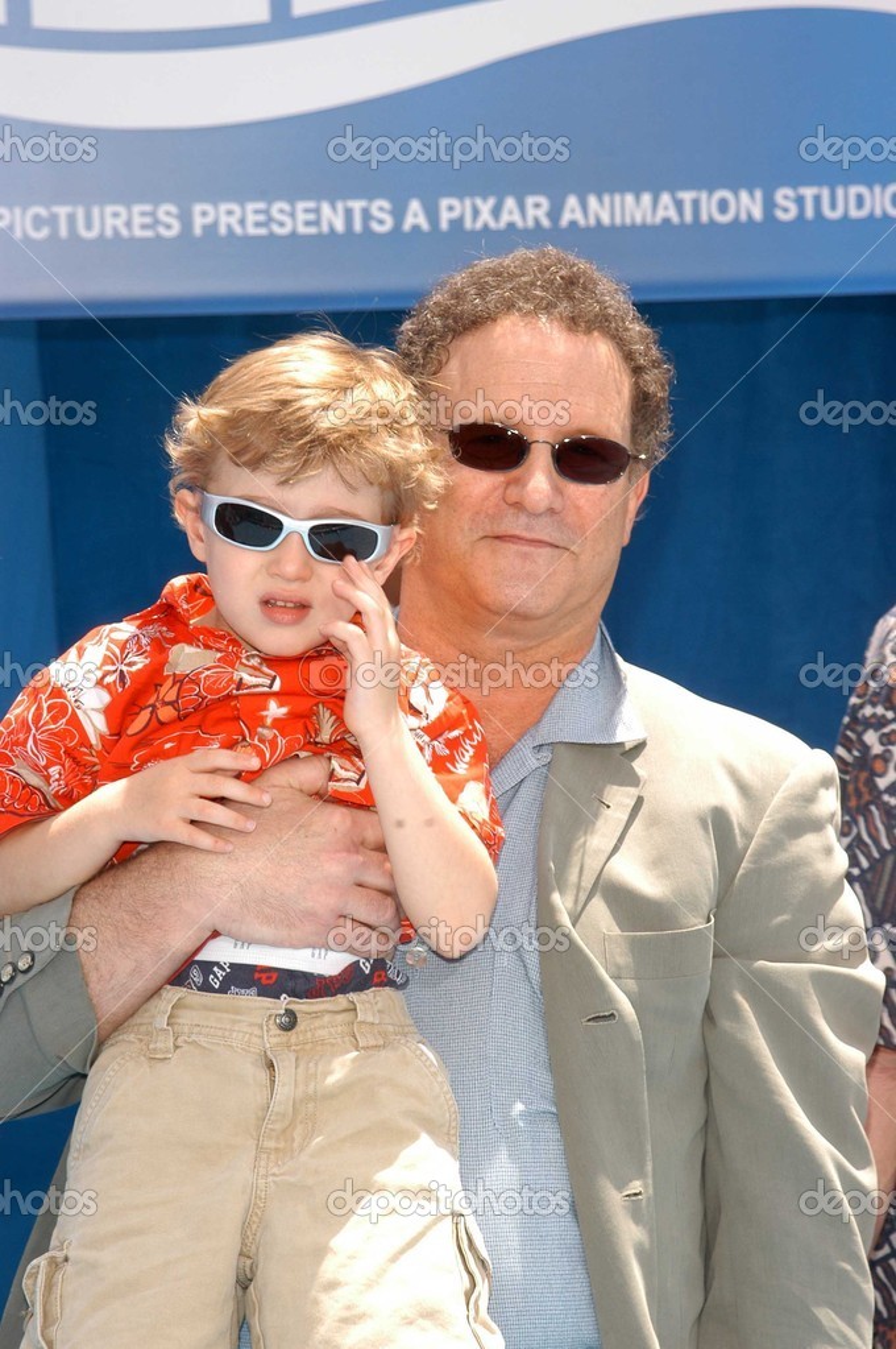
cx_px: 448
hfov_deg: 11.7
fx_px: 4377
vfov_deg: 17.5
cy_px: 674
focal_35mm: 117
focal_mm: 78
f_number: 8
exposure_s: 1/180
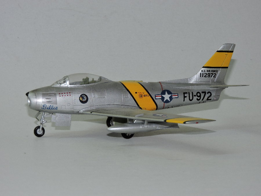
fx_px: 1131
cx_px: 130
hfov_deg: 13.2
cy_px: 98
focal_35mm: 150
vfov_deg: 9.9
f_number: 5.2
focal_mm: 26.9
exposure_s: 1/60
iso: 200
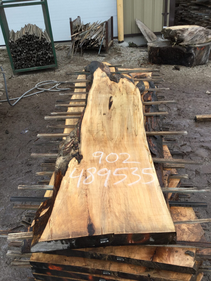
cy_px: 140
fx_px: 252
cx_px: 106
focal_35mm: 31
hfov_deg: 45.4
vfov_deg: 58.4
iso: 25
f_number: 2.4
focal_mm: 3.3
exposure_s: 1/163
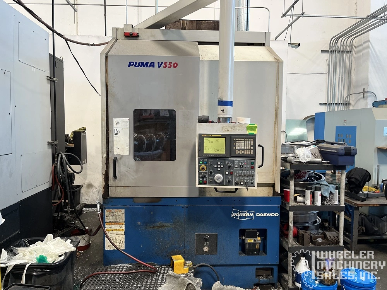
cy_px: 145
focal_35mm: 26
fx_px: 291
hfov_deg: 67.3
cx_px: 194
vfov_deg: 53.1
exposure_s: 1/102
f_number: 1.6
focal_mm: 5.1
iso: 125
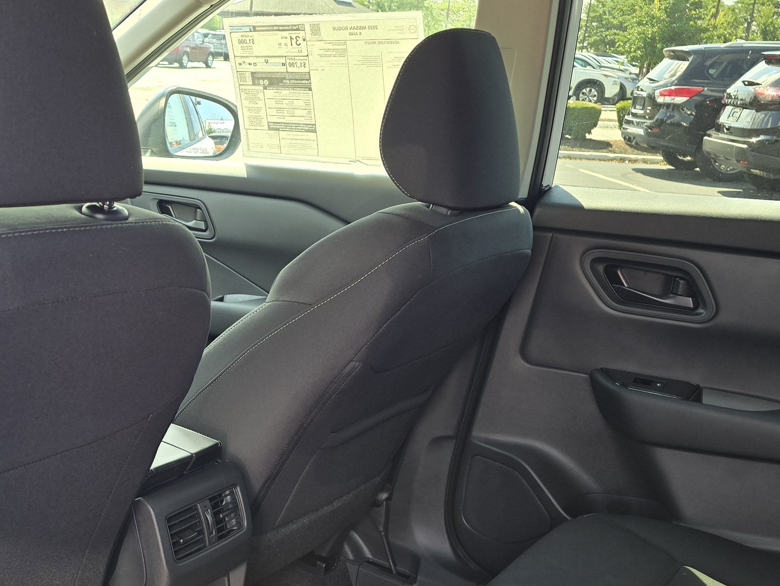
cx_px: 197
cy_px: 391
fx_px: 946
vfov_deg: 34.0
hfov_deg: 43.4
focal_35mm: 42
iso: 50
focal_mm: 6.3
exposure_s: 1/180
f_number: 1.7
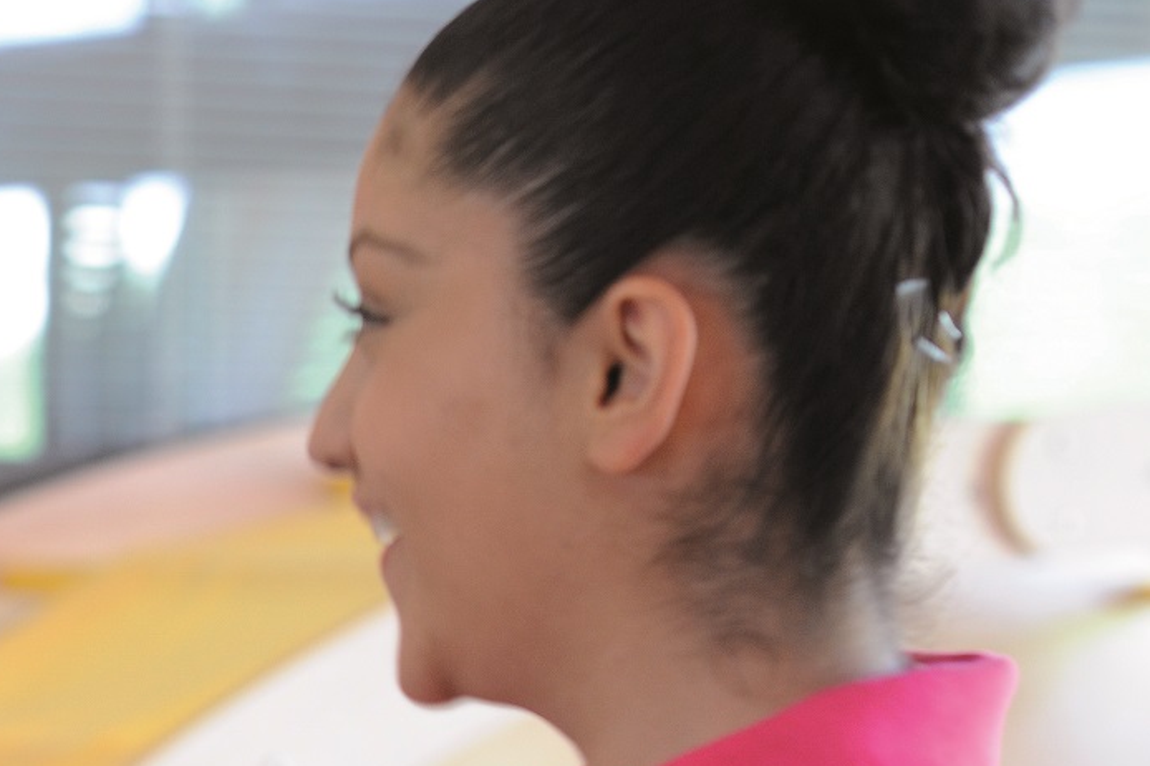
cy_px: 752
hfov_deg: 8.3
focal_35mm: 245
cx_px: -249
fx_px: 7822
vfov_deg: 5.6
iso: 400
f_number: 4
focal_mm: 85
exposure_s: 1/20
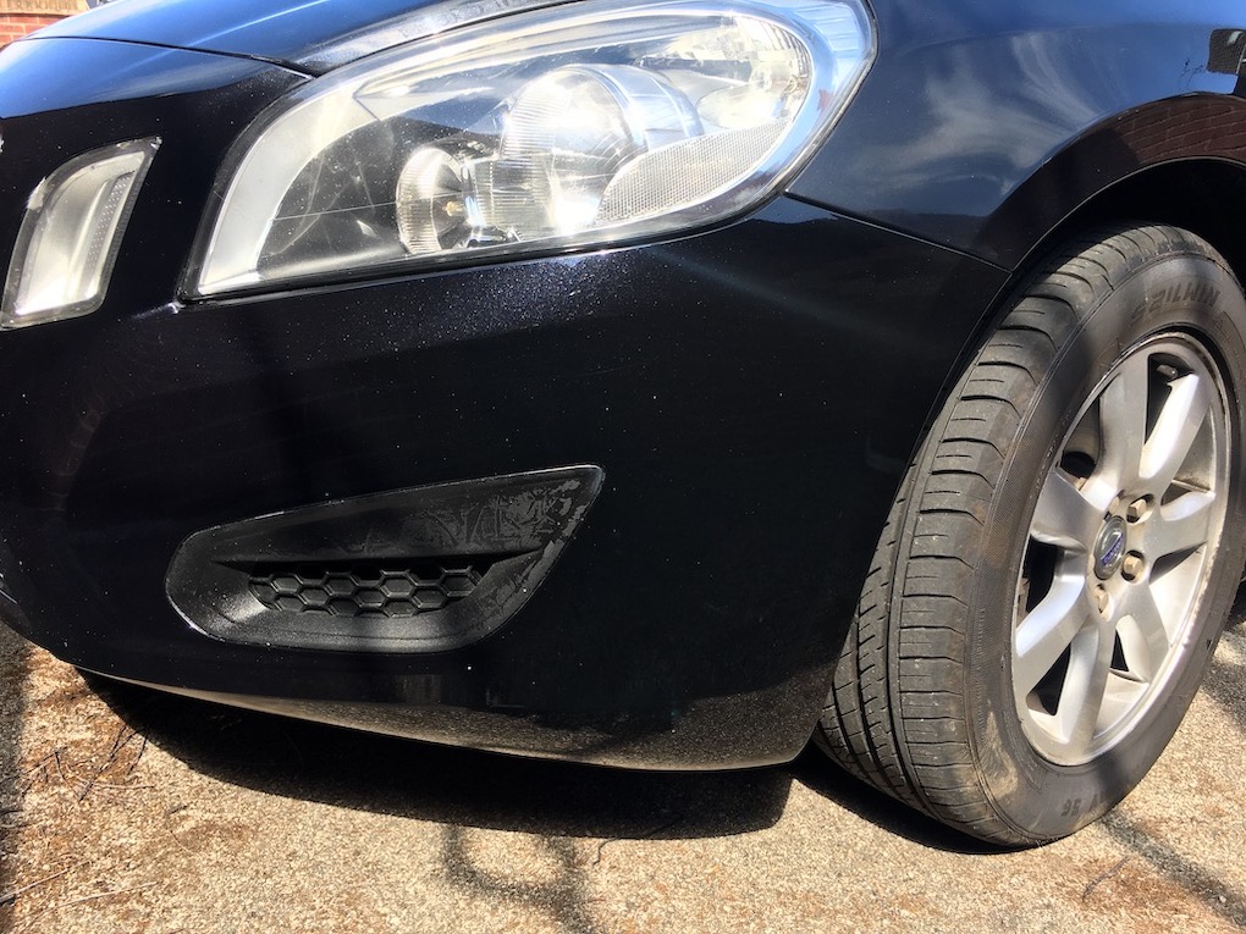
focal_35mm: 29
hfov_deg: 61.7
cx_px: 623
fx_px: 1044
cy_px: 467
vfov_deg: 48.2
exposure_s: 1/322
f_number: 2.2
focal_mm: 4.15
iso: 25
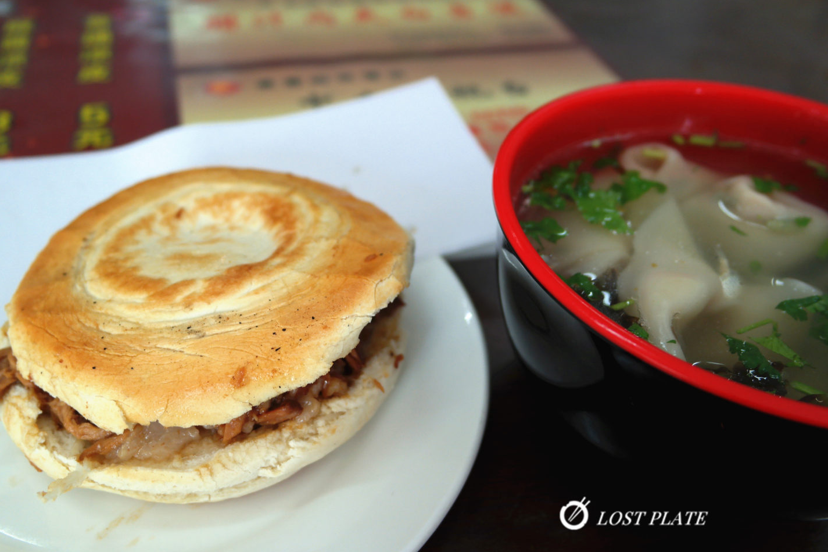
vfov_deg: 40.0
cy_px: 284
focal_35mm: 33
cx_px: 391
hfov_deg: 57.2
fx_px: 759
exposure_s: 1/50
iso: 200
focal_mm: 20
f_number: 3.5
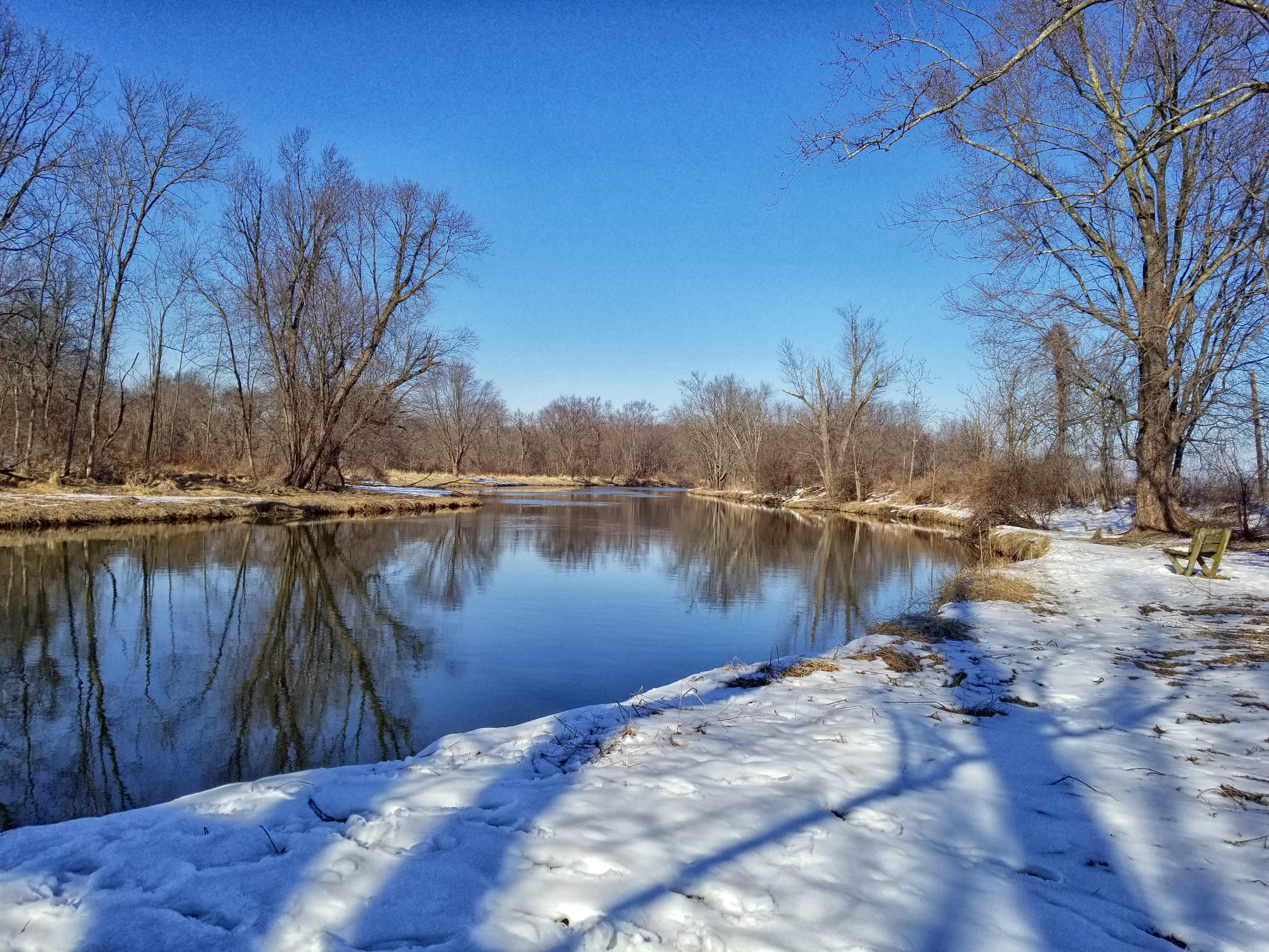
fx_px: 953
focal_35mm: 26
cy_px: 476
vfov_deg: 53.1
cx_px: 634
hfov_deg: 67.3
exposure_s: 1/3048
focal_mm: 4.3
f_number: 1.7
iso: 50
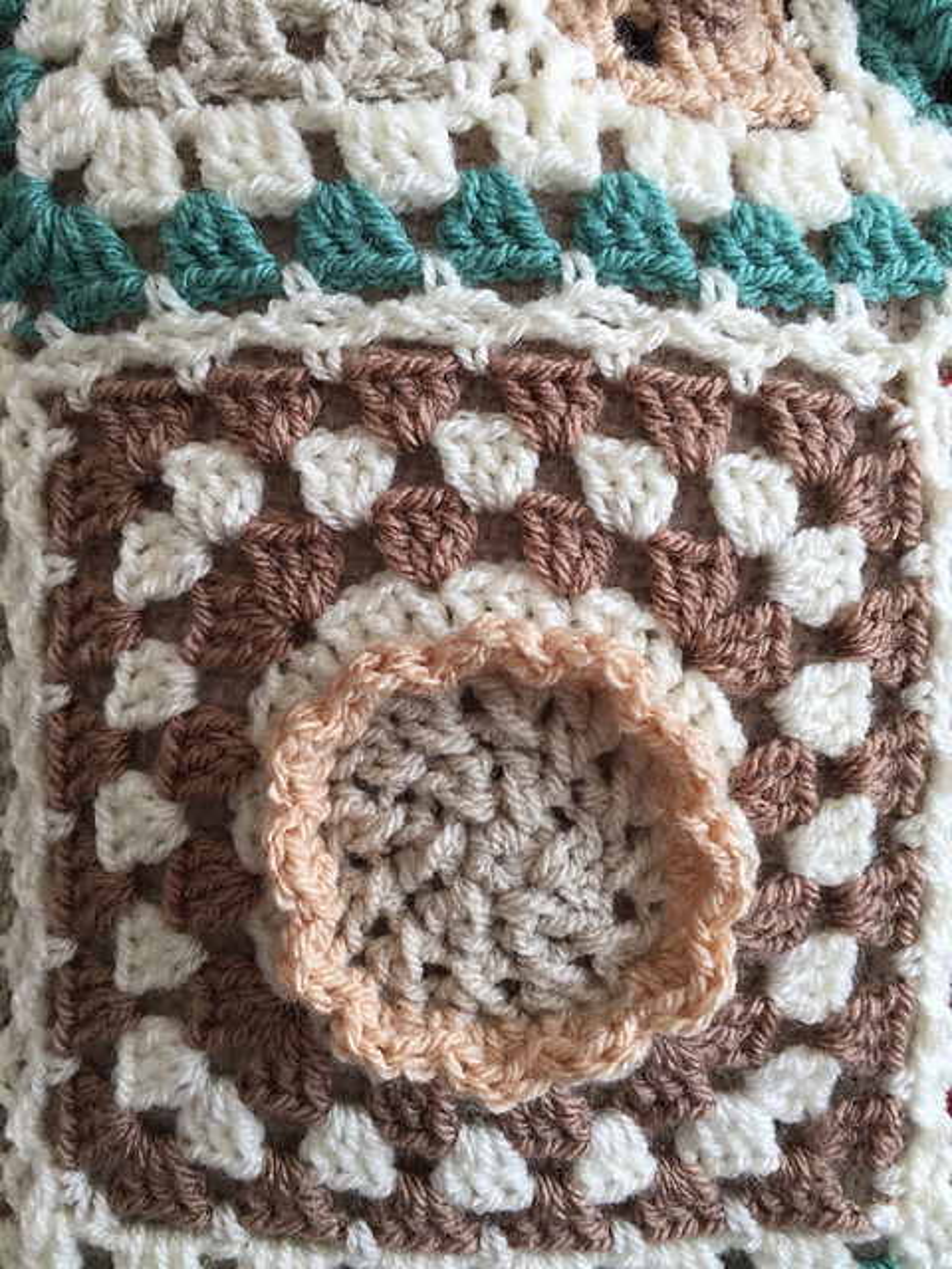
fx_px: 1063
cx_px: 476
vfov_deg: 61.7
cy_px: 634
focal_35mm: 29
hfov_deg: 48.2
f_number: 2.2
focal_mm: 4.15
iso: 32
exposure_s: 1/100
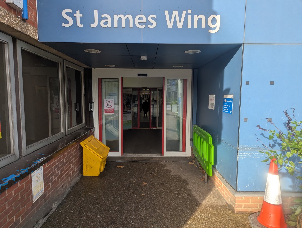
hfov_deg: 71.5
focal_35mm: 24
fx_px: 210
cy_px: 114
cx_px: 151
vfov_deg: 56.9
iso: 43
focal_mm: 6.81
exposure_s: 1/786
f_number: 1.85
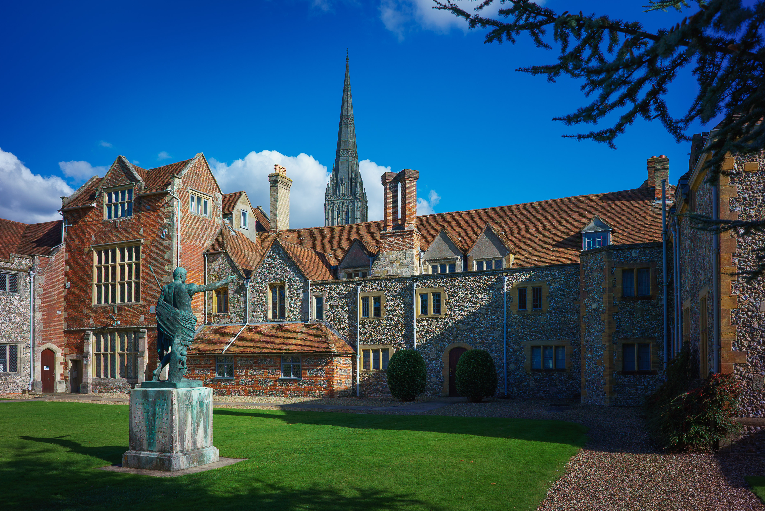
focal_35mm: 28
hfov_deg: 65.4
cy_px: 256
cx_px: 382
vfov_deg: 46.5
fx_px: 595
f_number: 5.6
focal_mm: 28
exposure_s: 1/400
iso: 100
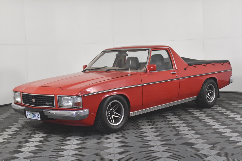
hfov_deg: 37.8
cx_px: 121
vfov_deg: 25.8
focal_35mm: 52
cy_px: 80
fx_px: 353
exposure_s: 1/320
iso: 1600
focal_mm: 35
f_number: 9
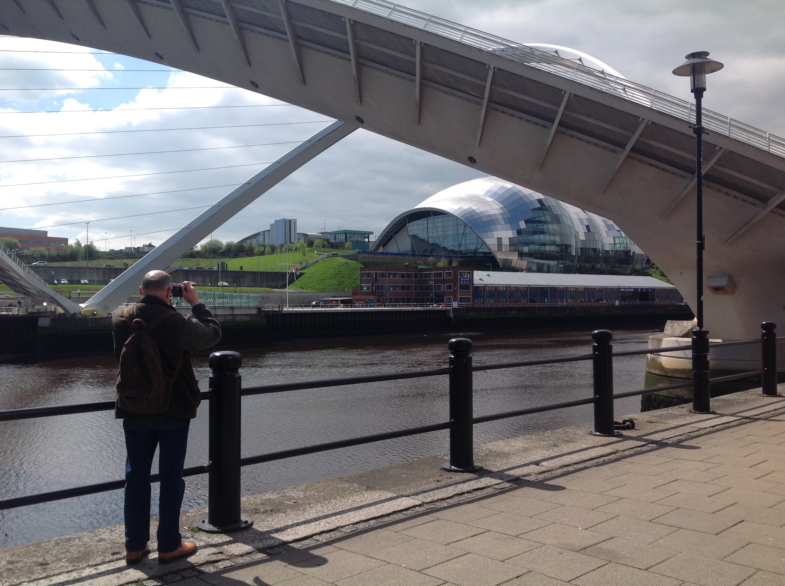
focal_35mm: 35
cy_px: 293
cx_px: 392
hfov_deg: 52.7
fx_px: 793
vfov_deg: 40.6
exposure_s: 1/2160
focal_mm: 4.28
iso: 50
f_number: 2.4
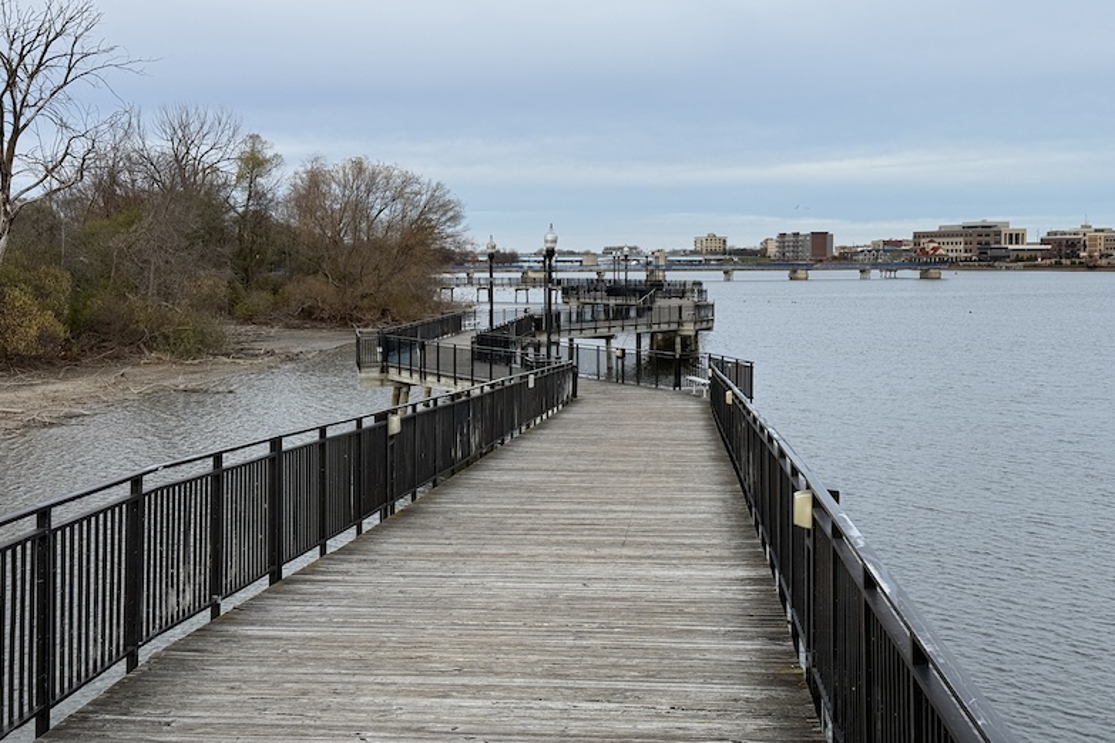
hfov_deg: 38.9
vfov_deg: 26.5
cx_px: 557
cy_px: 323
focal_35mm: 51
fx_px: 1579
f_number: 1.78
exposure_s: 1/2415
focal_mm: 6.76
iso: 80
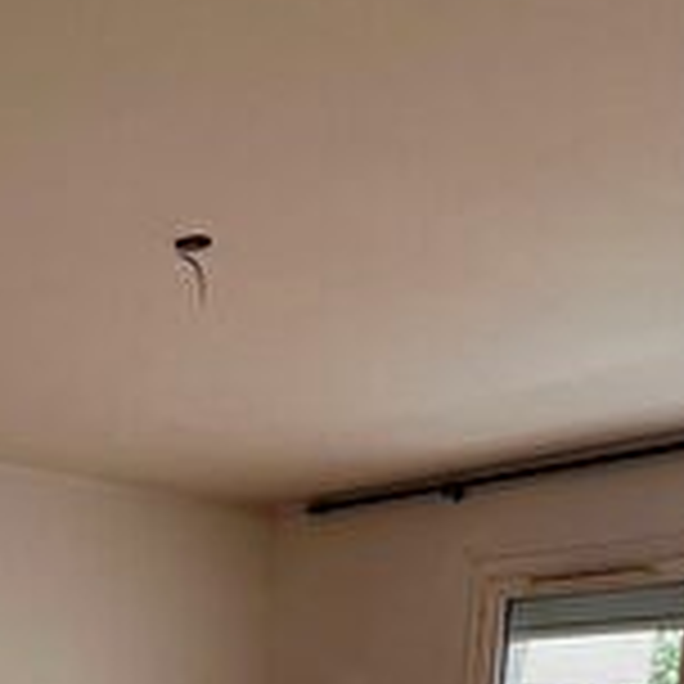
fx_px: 1185
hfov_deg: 30.3
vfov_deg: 23.4
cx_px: 22
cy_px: 1109
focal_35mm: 53
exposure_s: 1/114
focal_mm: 1.57
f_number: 1.8
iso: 32
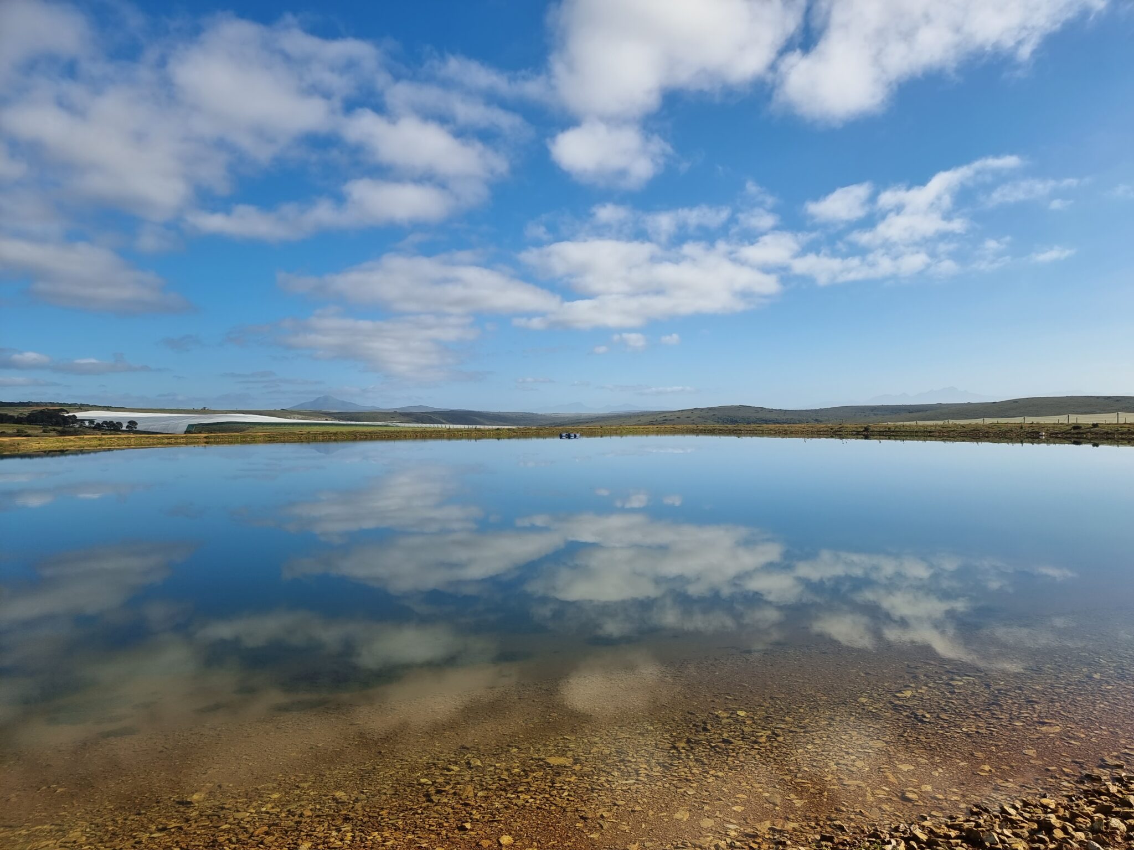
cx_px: 567
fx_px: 786
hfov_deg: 71.6
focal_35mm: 24
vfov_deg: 56.8
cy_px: 425
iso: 50
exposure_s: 1/1212
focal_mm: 6.7
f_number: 1.8
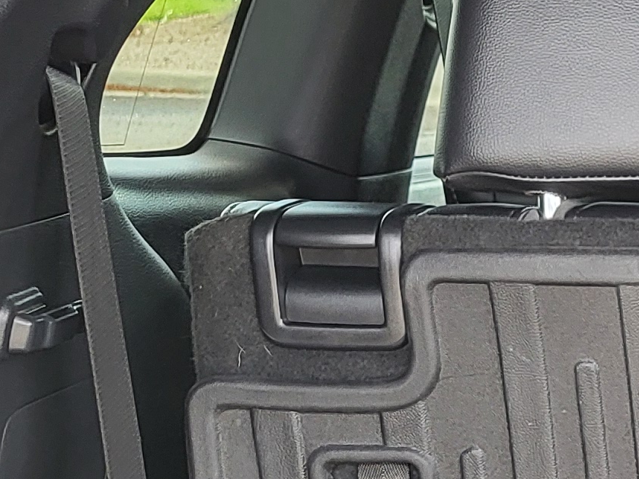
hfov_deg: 13.5
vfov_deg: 11.6
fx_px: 2289
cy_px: 639
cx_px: 1290
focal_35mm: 124
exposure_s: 1/120
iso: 80
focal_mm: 5.4
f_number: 1.8
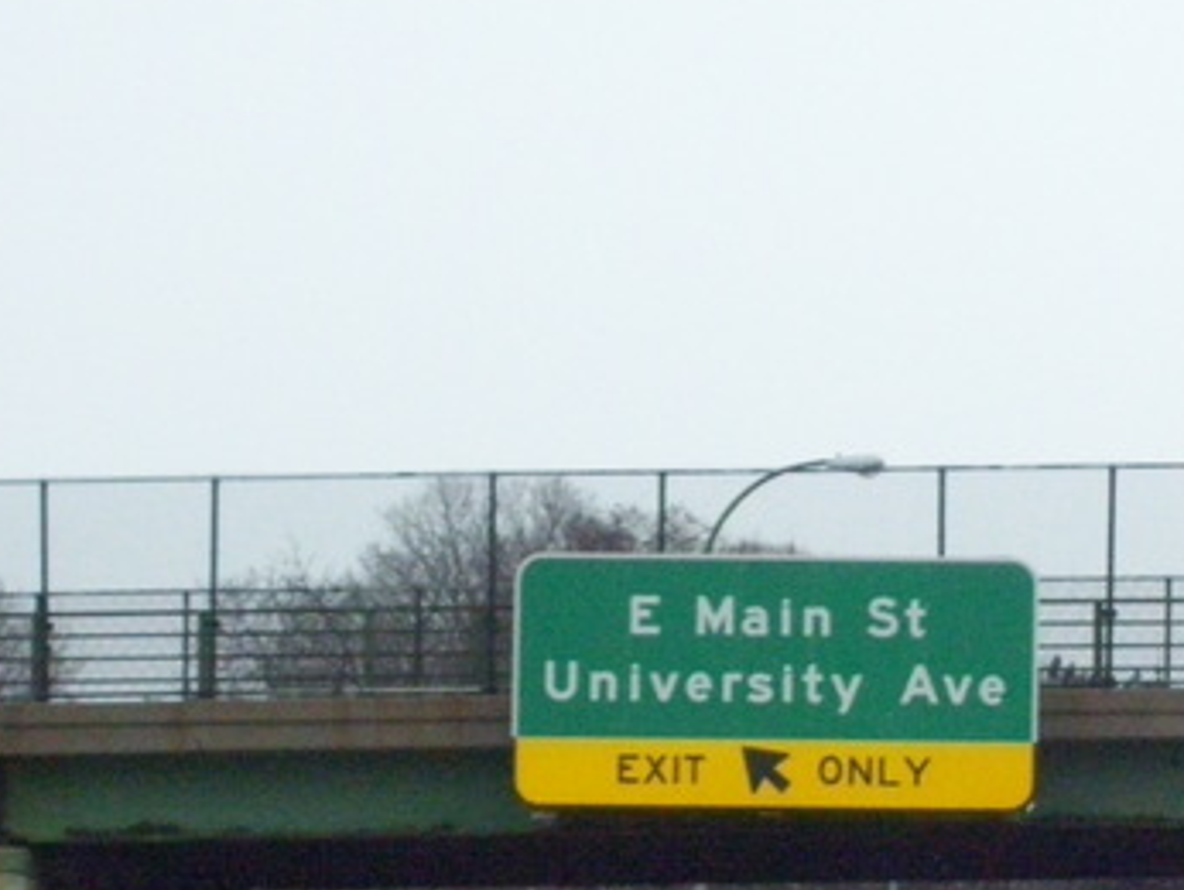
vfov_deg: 5.9
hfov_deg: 7.9
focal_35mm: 250
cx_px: 1153
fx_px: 8557
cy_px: 842
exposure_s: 1/500
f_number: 4.6
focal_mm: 18
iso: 800
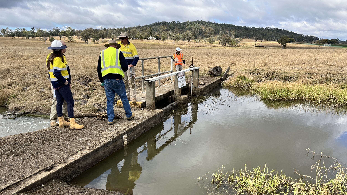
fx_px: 267
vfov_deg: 39.9
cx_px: 175
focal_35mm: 29
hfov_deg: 66.1
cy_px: 121
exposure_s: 1/2024
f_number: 1.6
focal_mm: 5.1
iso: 50
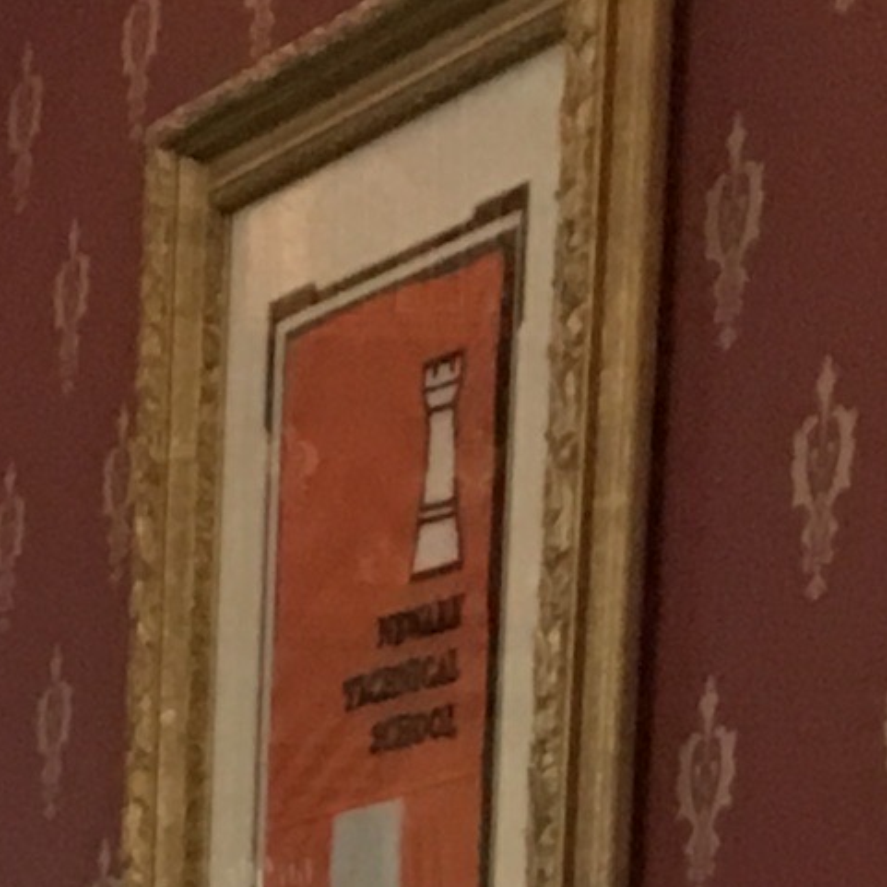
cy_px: 2106
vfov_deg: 7.6
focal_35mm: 215
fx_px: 6233
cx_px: -1665
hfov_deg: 7.3
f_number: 2.2
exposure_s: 1/4
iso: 100
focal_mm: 4.15
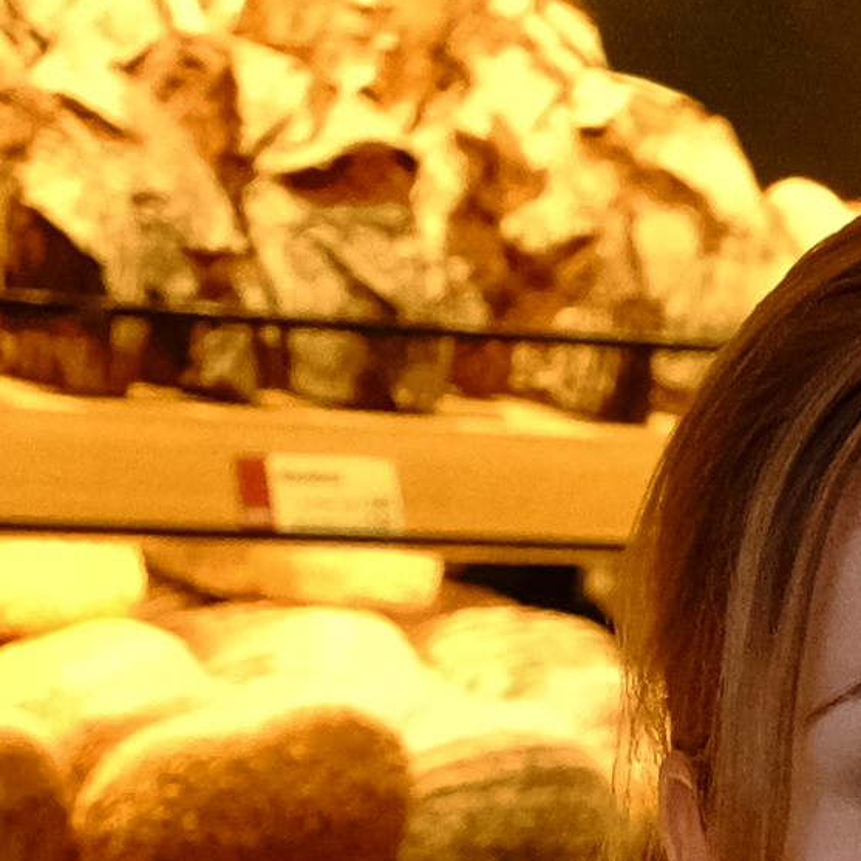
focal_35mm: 295
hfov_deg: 5.9
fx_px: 8301
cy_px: 1822
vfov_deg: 5.8
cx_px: 1224
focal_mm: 20.6
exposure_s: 1/250
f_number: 4.5
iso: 2500
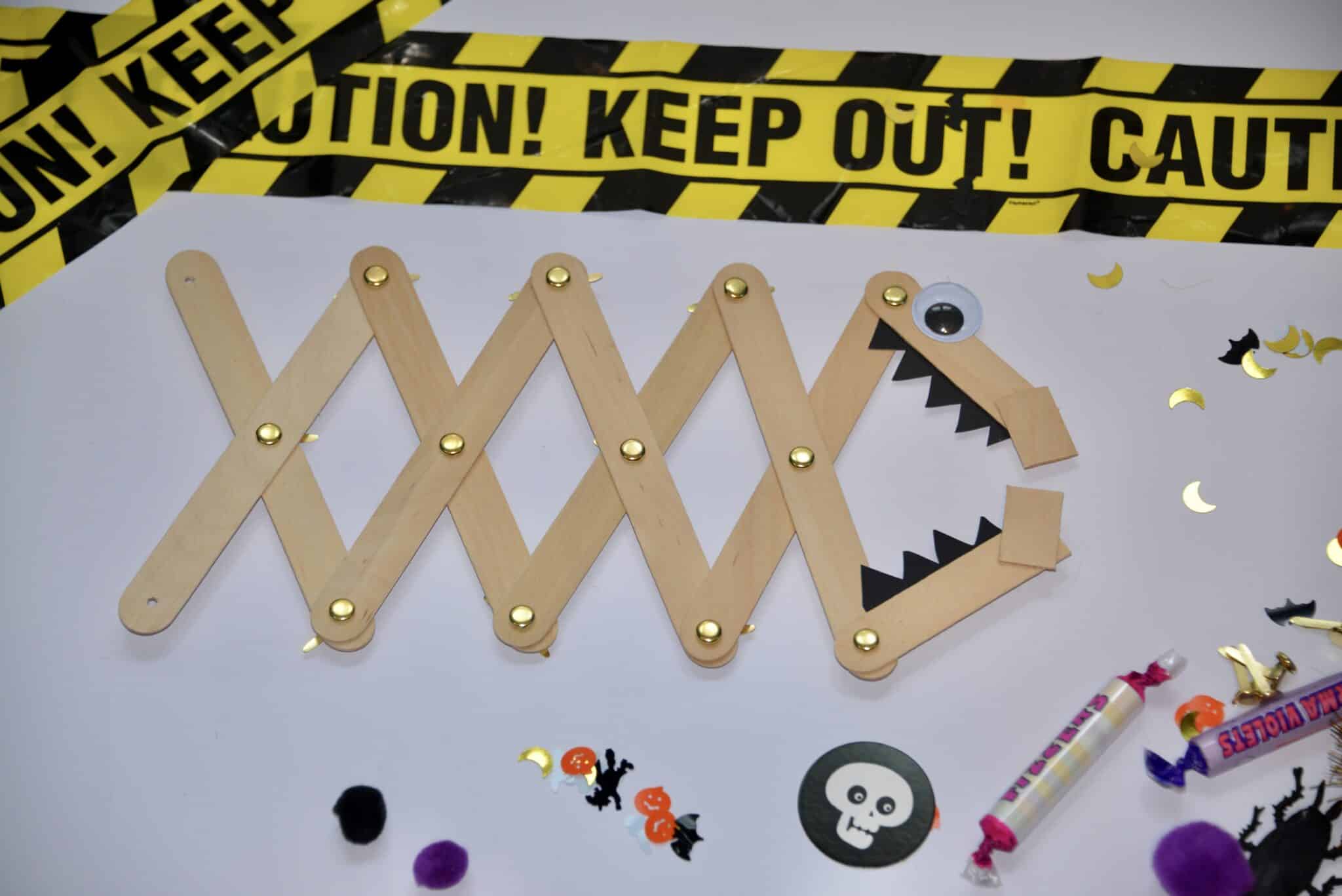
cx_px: 671
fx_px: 5034
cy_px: 448
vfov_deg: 10.2
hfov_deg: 15.2
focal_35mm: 135
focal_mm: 135
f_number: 5.6
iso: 800
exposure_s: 1/60
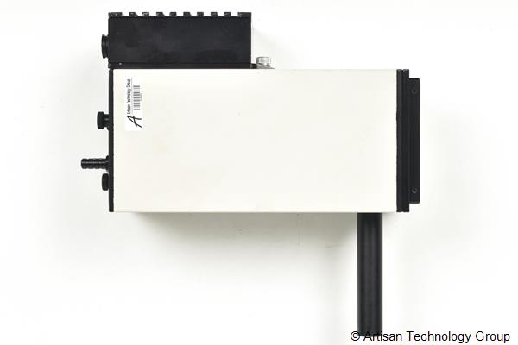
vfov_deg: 18.9
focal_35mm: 72
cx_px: 259
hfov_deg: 28.1
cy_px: 172
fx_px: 1036
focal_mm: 48
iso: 200
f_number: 13
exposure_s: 1/200
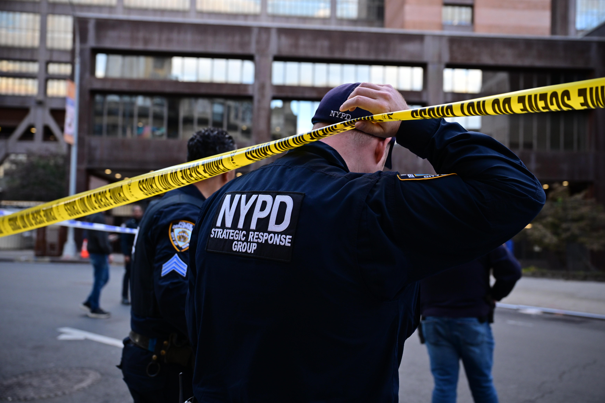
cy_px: 202
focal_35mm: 35
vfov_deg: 37.9
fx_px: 588
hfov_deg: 54.4
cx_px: 302
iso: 800
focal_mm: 35
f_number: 4
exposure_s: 1/640
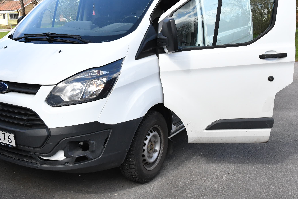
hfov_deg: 44.2
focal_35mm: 44
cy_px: 78
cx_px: 113
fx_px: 364
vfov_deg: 30.4
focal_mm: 22
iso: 2500
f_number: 6.3
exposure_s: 1/4000
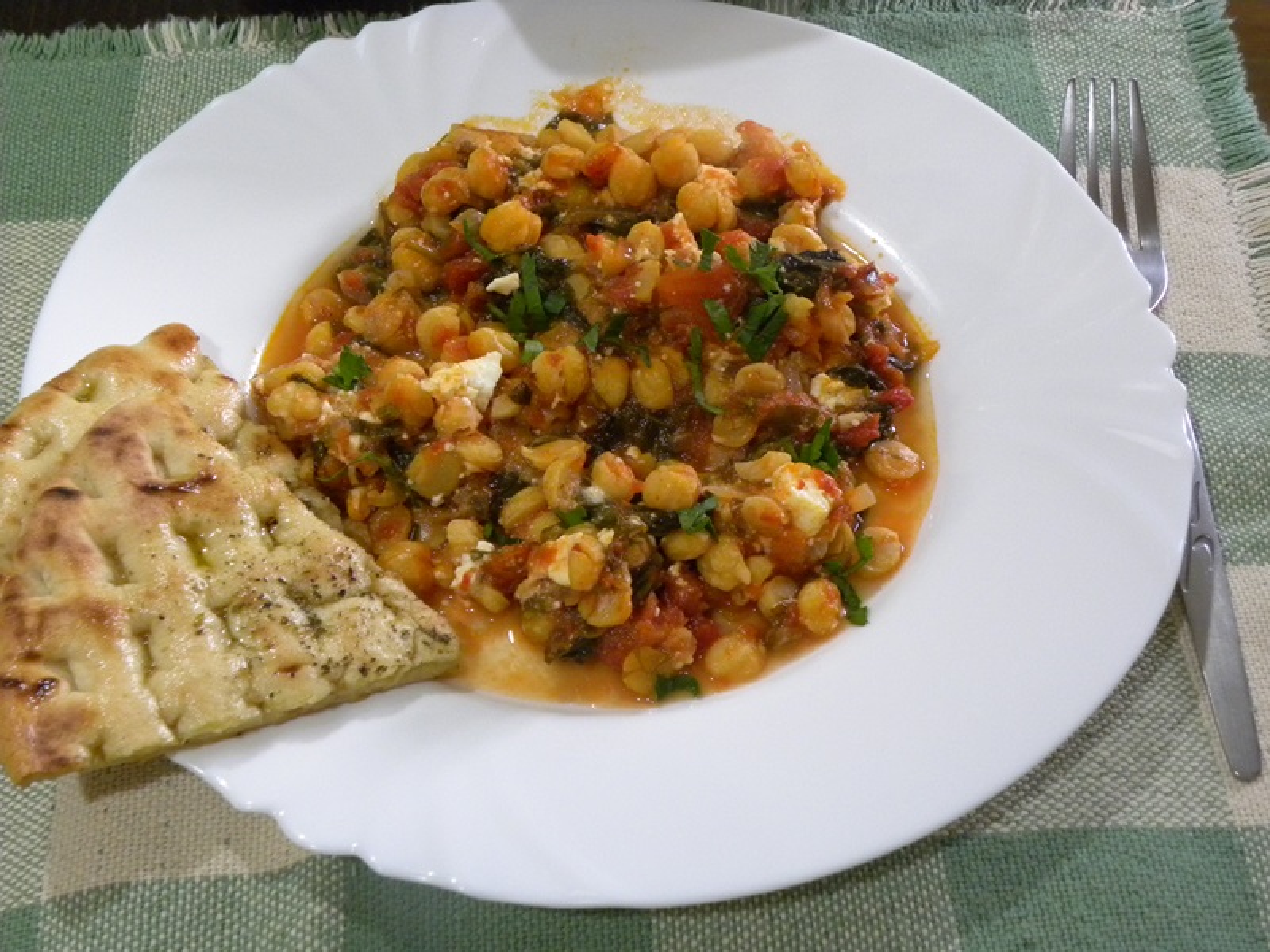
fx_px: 1908
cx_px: 635
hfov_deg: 36.8
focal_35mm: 52
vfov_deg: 28.0
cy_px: 476
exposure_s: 1/46.1
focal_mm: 9.2
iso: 400
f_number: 3.5
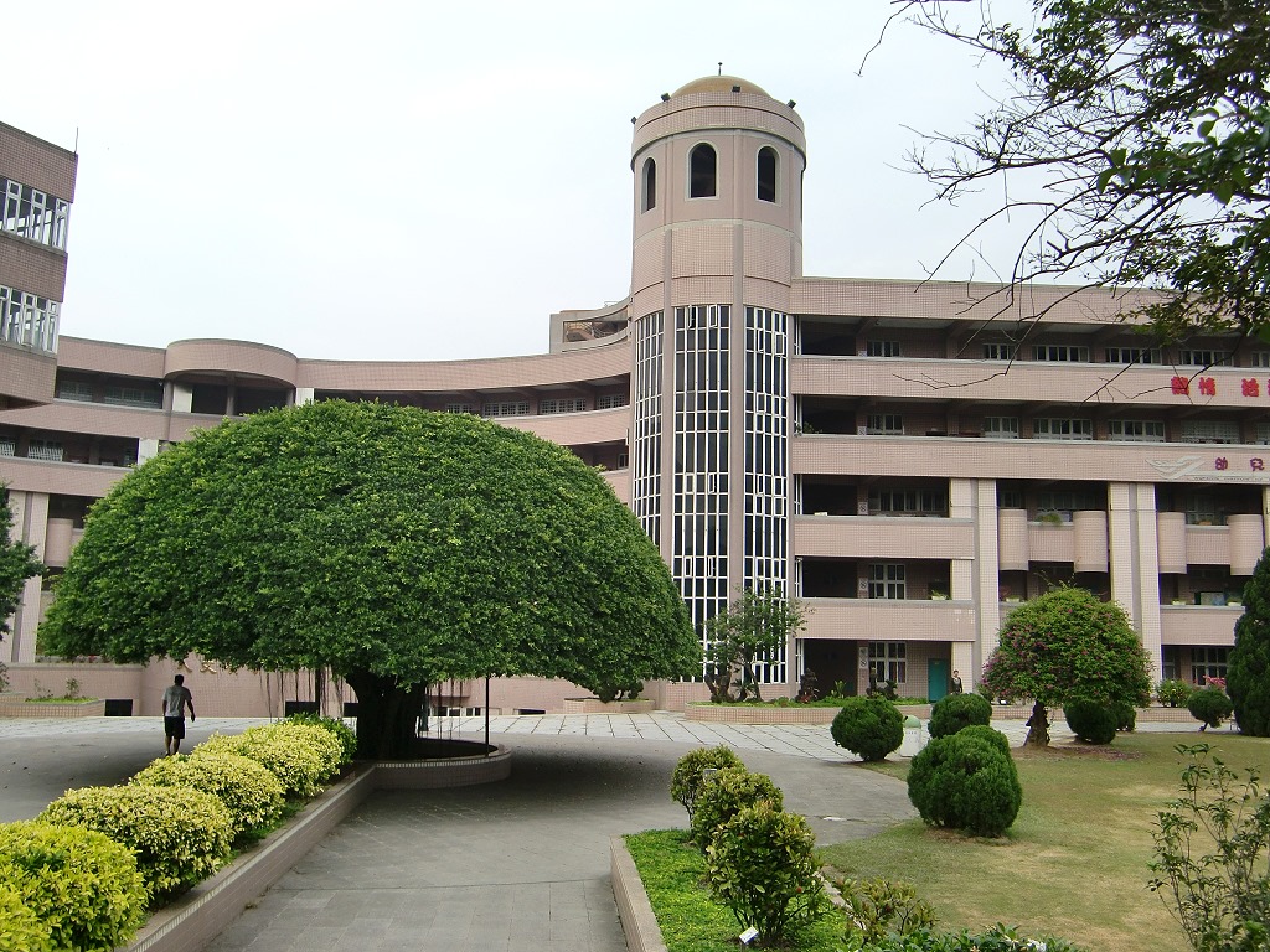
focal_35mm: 33
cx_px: 635
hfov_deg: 55.4
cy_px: 476
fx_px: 1211
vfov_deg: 42.9
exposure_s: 1/400
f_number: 2.7
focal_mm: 5.8
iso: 64
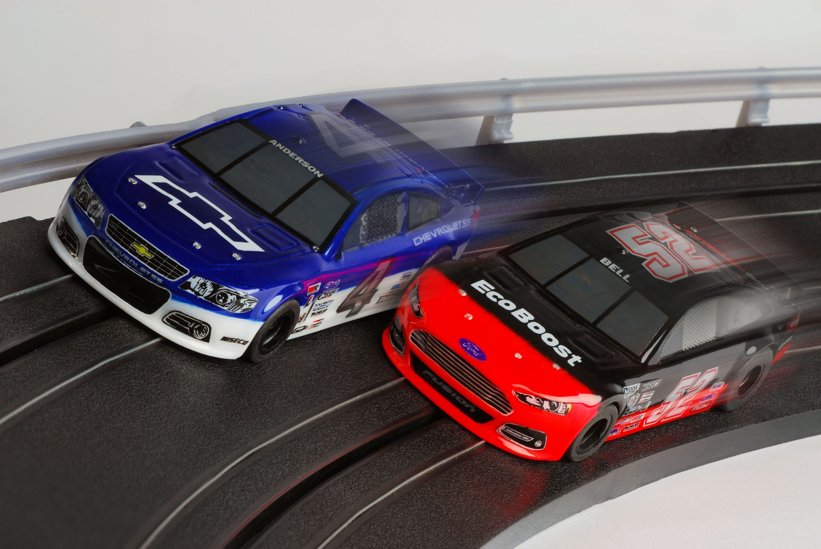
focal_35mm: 90
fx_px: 2055
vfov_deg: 15.2
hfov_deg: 22.6
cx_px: 410
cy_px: 274
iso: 100
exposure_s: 1/125
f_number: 32
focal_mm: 60
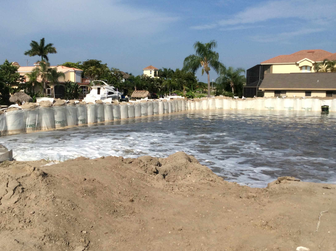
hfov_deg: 55.4
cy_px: 126
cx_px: 168
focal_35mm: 33
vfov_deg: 42.8
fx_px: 320
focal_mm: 3.3
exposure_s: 1/2387
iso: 32
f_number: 2.4
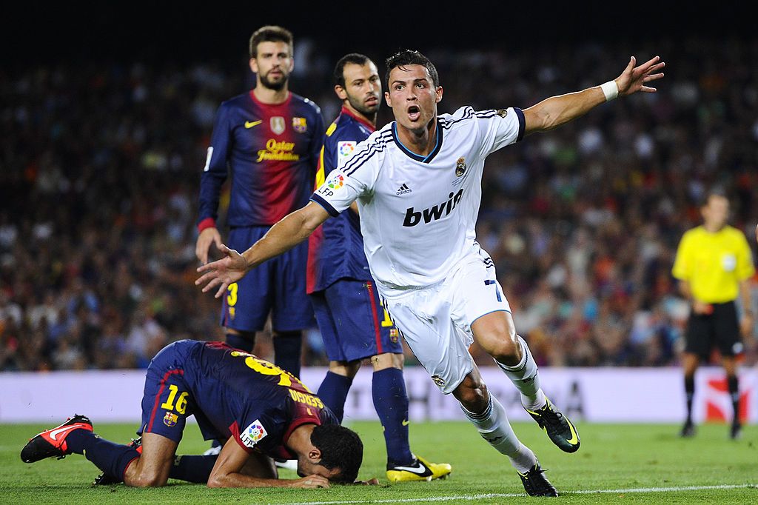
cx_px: 379
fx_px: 4210
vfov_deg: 6.9
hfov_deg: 10.3
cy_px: 252
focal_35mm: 200
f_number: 2.8
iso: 1600
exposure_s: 1/1250
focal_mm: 200
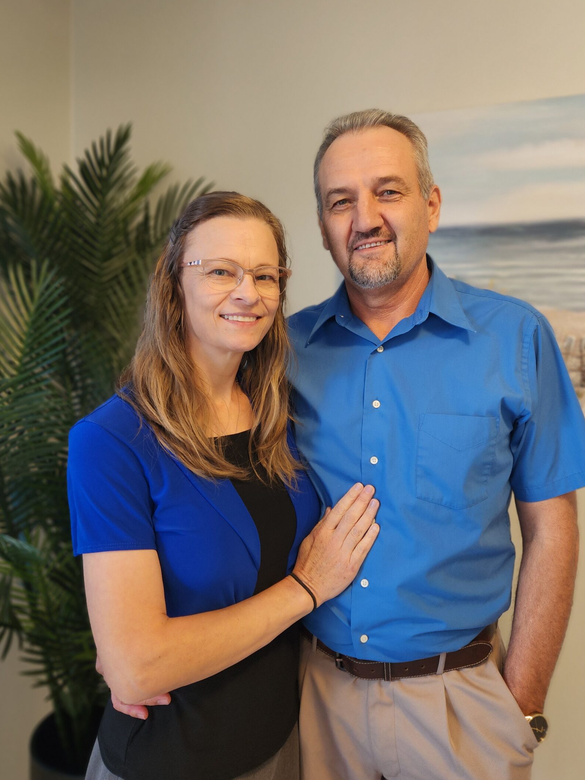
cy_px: 359
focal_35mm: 28
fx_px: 631
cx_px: 311
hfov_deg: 49.7
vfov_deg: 63.4
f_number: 1.8
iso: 160
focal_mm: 5.4
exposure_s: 1/120
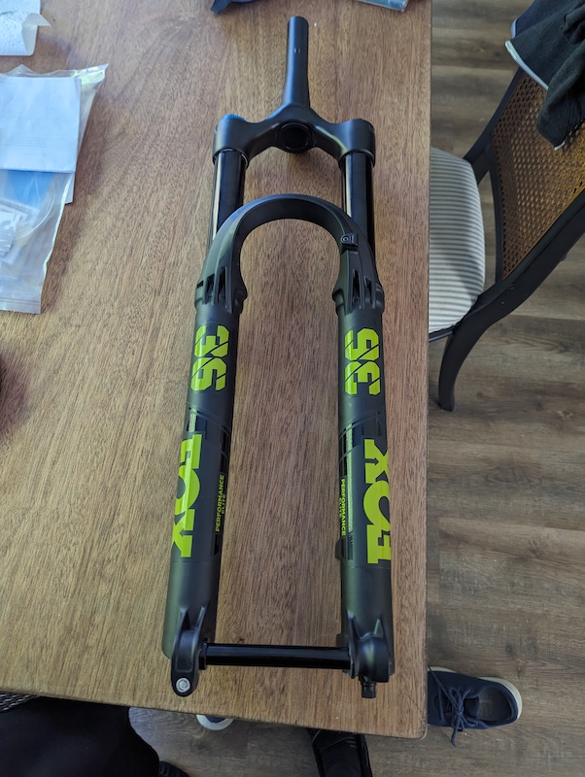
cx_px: 292
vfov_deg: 71.5
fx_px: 540
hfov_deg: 56.9
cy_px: 388
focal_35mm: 24
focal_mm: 6.81
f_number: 1.85
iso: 123
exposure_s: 1/27.8
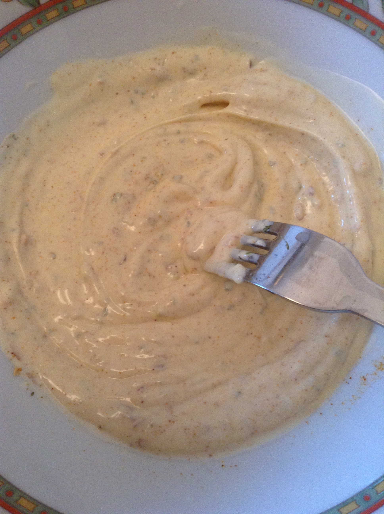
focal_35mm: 33
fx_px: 489
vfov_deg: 55.4
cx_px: 192
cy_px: 257
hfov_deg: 42.8
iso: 125
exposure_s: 1/24
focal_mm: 3.3
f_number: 2.4
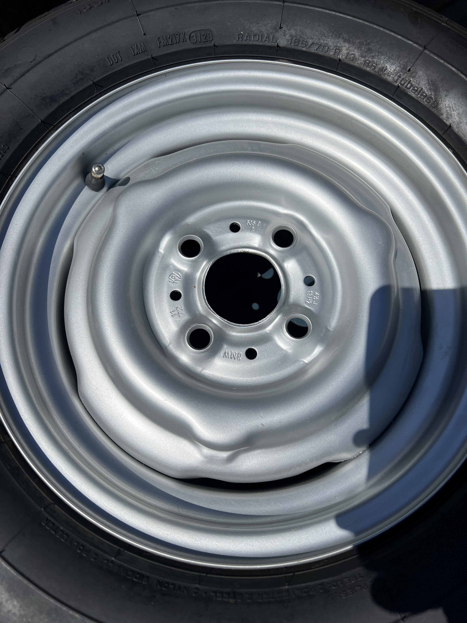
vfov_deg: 67.3
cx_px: 234
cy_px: 312
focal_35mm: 26
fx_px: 468
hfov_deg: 53.1
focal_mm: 5.7
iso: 50
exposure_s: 1/14286
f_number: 1.5
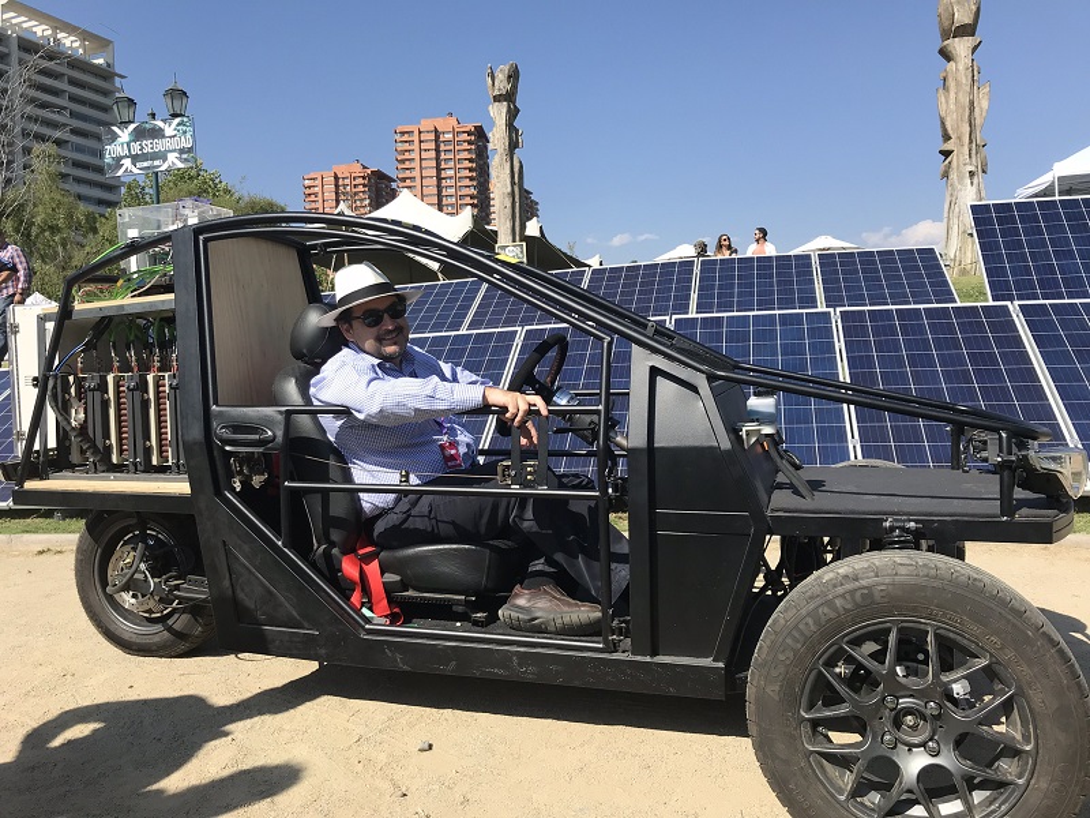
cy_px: 409
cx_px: 545
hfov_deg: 63.4
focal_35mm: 28
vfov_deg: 49.7
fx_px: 882
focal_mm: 3.99
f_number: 1.8
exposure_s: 1/2083
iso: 20
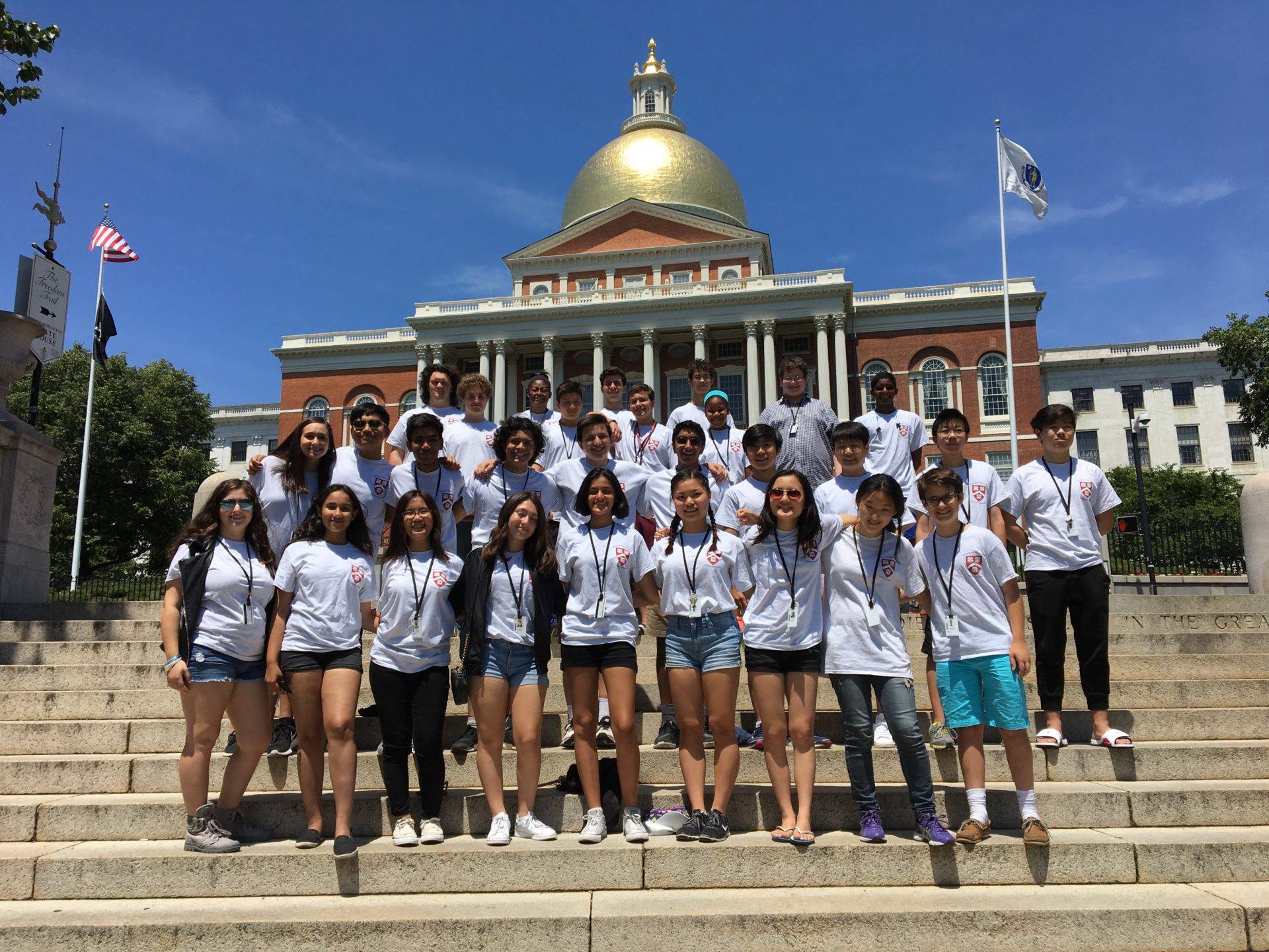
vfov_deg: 48.2
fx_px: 1063
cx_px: 634
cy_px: 476
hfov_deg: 61.7
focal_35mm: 29
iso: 25
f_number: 2.2
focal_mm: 4.15
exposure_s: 1/2564
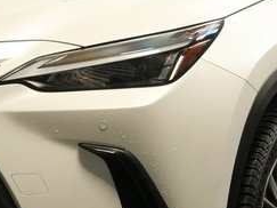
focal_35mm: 211
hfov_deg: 9.4
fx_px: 1688
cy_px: 115
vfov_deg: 7.0
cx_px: 149
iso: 250
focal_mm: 25
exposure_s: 1/200
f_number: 5.6
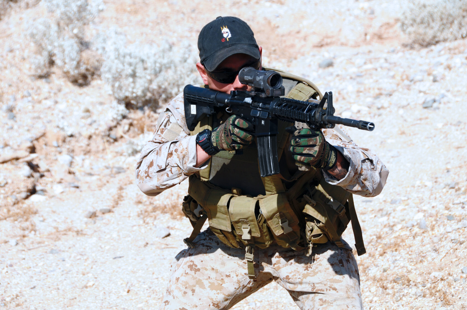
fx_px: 1594
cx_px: 234
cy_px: 155
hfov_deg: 16.7
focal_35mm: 123
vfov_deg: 11.1
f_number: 8
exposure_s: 1/800
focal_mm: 82
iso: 250
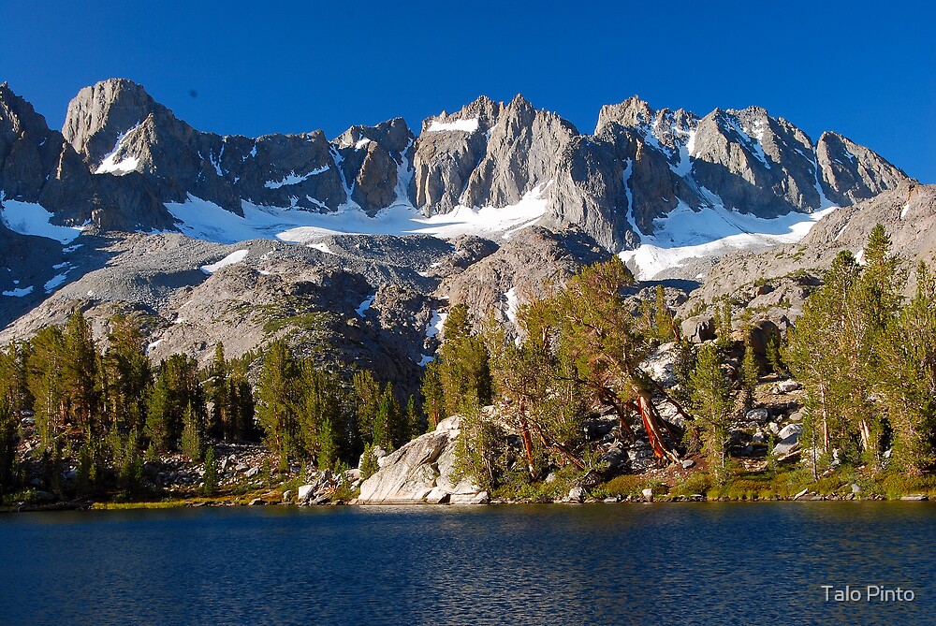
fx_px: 1757
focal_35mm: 68
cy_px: 313
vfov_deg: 20.2
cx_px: 468
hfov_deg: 29.8
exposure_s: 1/13
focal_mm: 45
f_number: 16
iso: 100
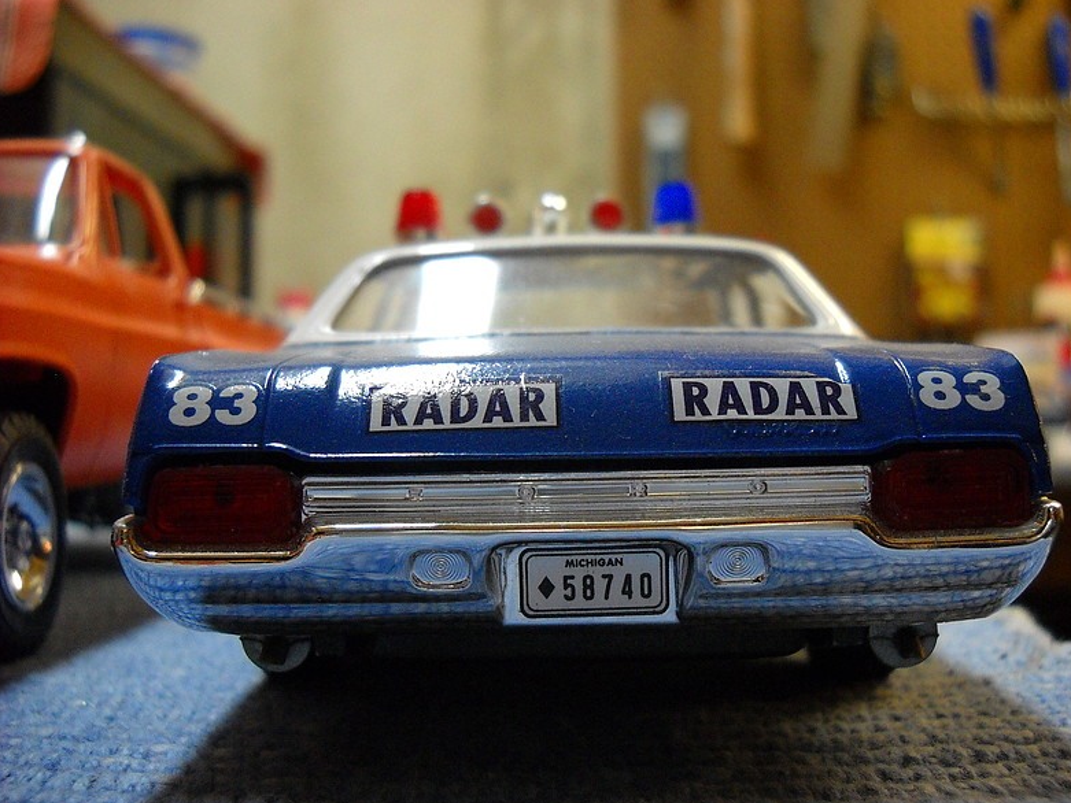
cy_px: 400
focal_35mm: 42
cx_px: 547
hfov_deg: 44.8
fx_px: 1300
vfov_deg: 34.4
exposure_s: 1/49
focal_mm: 6.72
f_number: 3.1
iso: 400
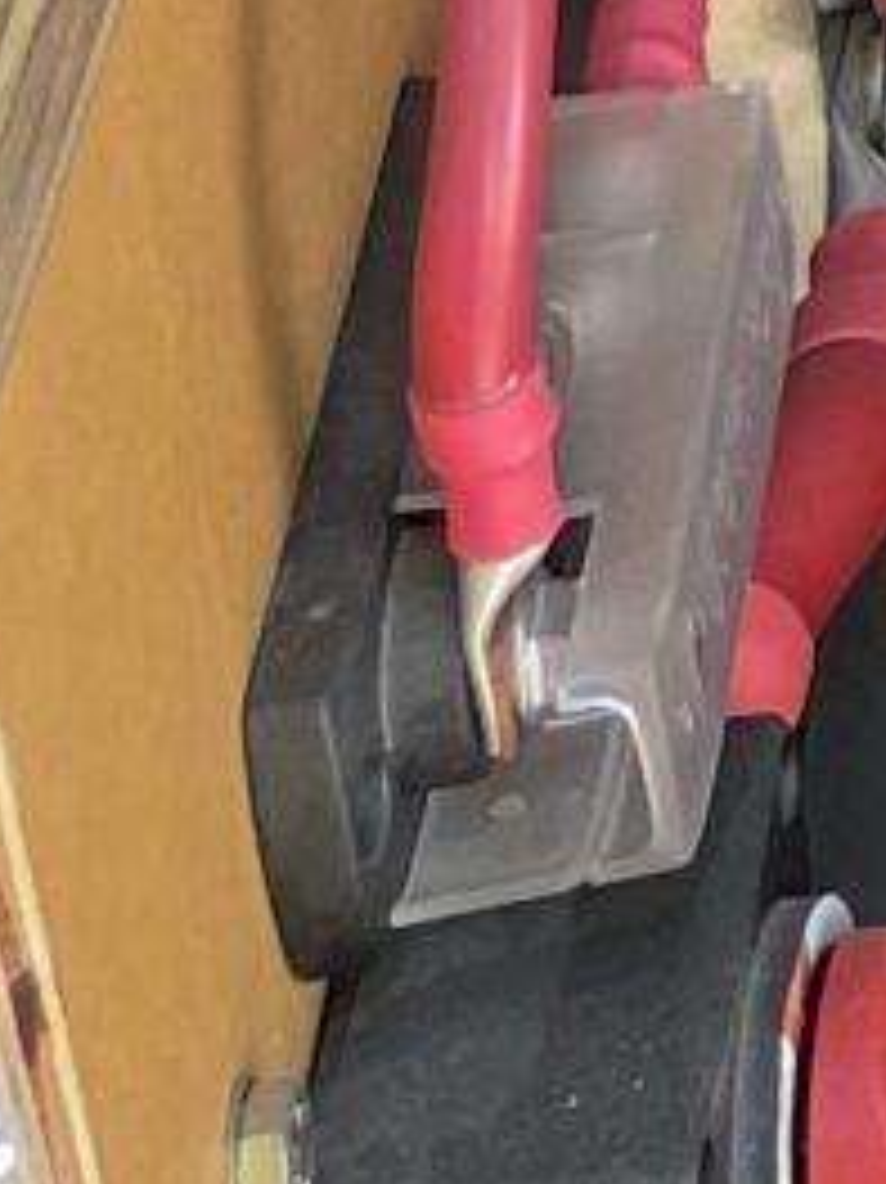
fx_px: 6763
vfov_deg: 8.3
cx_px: 3085
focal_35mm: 198
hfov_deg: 6.5
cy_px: -2431
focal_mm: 4.2
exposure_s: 1/121
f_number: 1.6
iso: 64
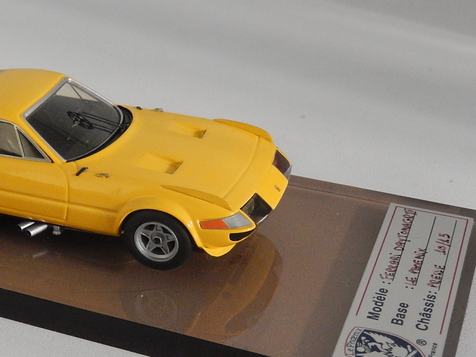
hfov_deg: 27.9
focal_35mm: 69
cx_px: 149
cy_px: 233
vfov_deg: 21.3
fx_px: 949
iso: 800
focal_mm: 8.1
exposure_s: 1/5
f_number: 4.3
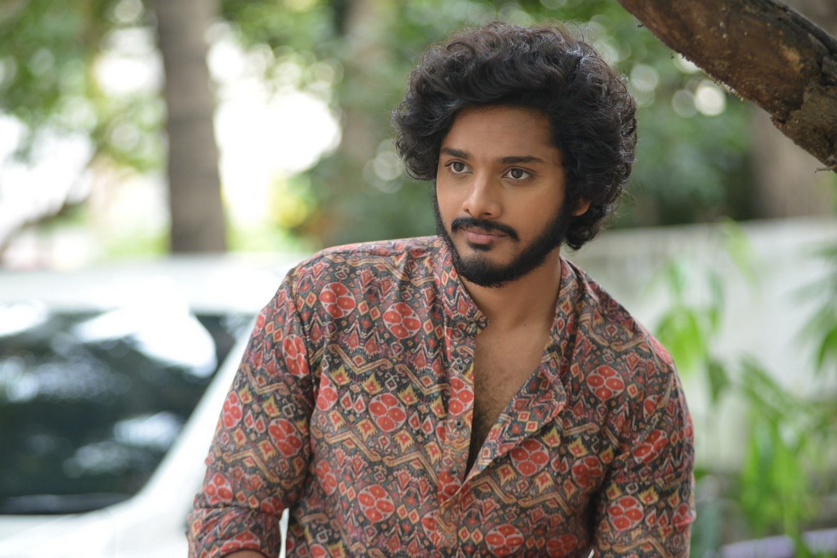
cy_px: 279
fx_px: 2558
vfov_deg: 12.5
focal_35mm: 110
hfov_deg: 18.6
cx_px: 418
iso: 1000
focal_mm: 110
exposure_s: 1/125
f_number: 5.6
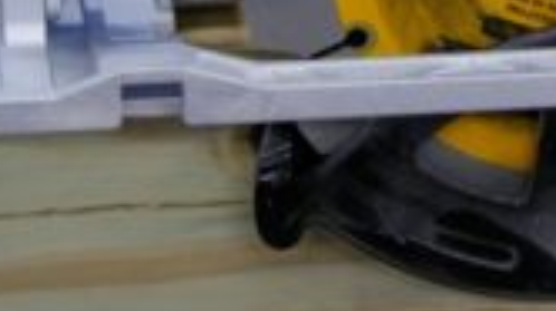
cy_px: -211
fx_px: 4860
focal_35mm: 330
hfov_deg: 6.5
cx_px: 651
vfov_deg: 3.6
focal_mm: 40
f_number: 4.7
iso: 1250
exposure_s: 1/100
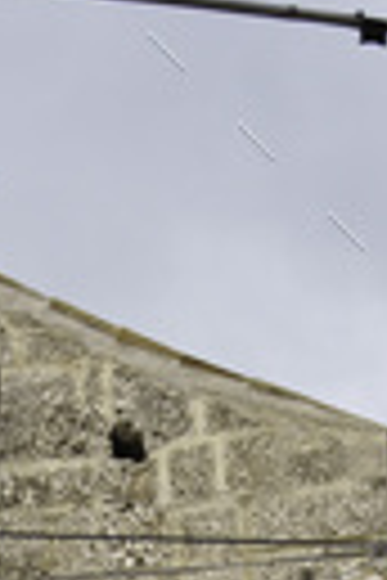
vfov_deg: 6.5
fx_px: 4575
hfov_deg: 4.8
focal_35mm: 284
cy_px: 1904
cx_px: 9
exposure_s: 1/640
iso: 100
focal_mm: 41.4
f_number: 4.5
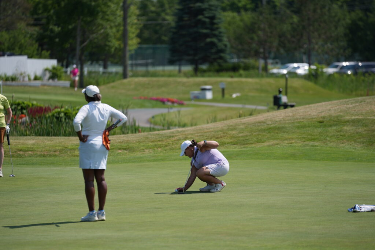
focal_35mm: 200
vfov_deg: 6.9
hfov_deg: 10.3
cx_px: 188
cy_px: 125
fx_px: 2084
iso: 80
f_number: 2.8
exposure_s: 1/2000
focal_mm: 200
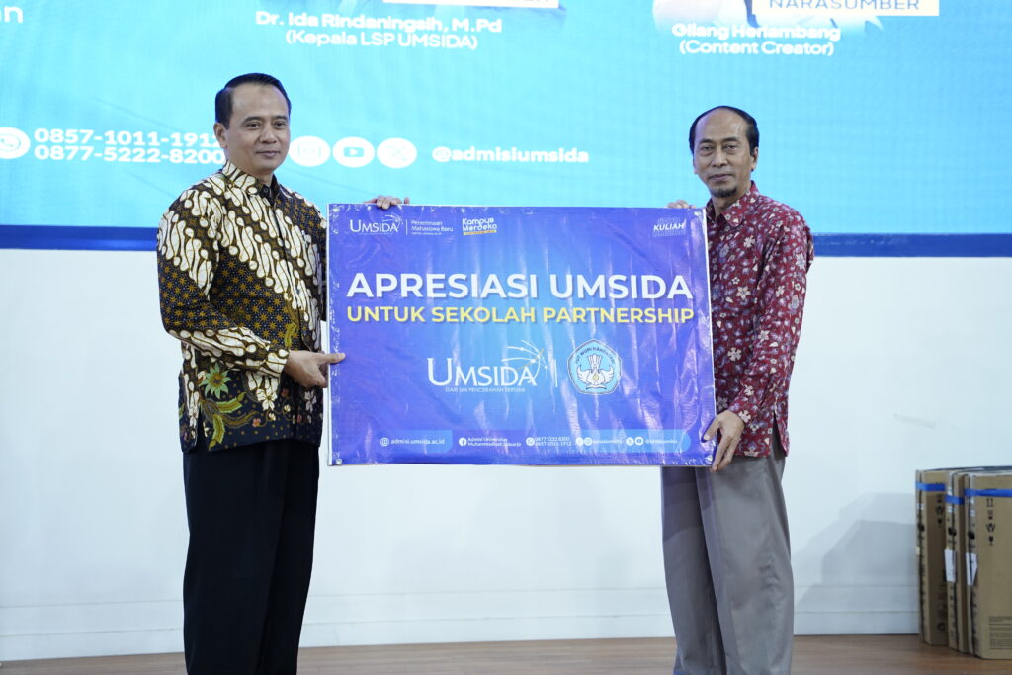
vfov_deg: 19.5
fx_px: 1968
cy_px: 338
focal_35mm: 70
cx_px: 506
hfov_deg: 28.8
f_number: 3.2
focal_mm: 70
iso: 2500
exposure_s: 1/100
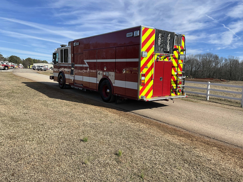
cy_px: 91
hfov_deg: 61.7
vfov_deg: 48.2
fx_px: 204
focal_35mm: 29
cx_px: 122
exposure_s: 1/1848
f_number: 1.8
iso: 25
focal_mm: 3
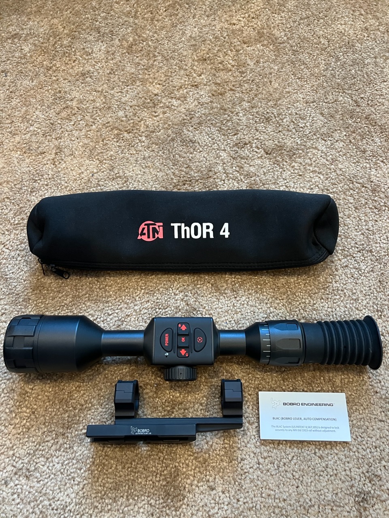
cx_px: 194
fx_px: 390
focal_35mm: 26
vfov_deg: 67.3
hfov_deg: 53.1
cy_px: 259
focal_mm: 5.7
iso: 400
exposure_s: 1/60
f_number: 1.5
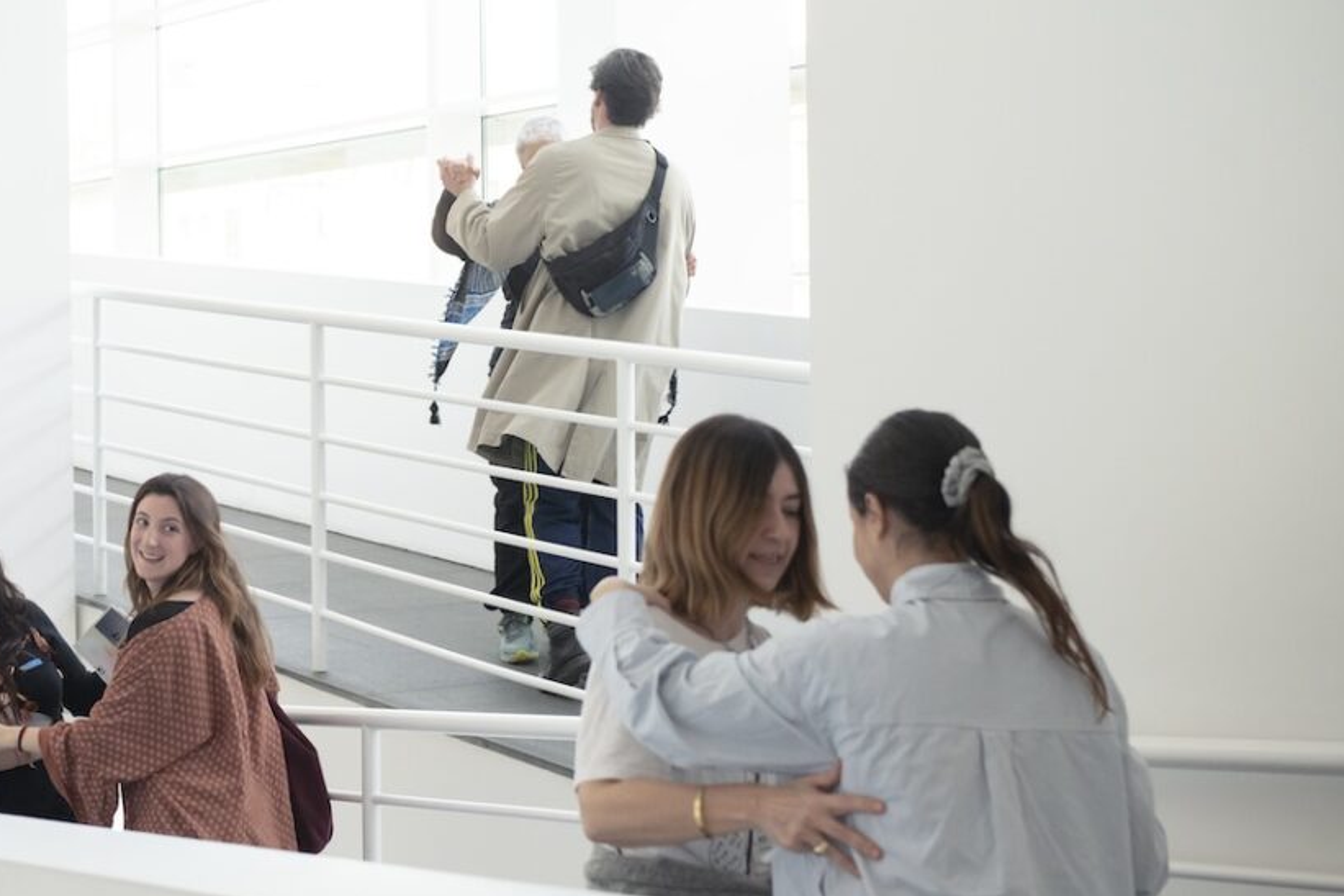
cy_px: 367
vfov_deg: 20.6
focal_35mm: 66
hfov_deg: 30.2
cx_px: 421
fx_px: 2463
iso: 3200
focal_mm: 44
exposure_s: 1/800
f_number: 5
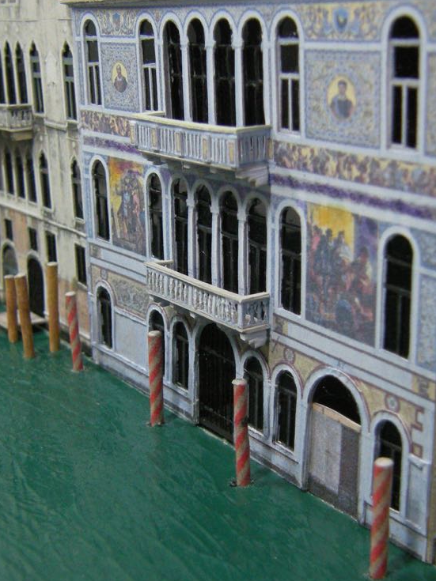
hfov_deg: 27.0
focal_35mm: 54
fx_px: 907
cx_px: 212
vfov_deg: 35.5
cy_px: 313
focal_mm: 5.3
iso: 267
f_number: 2.9
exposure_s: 1/77.1
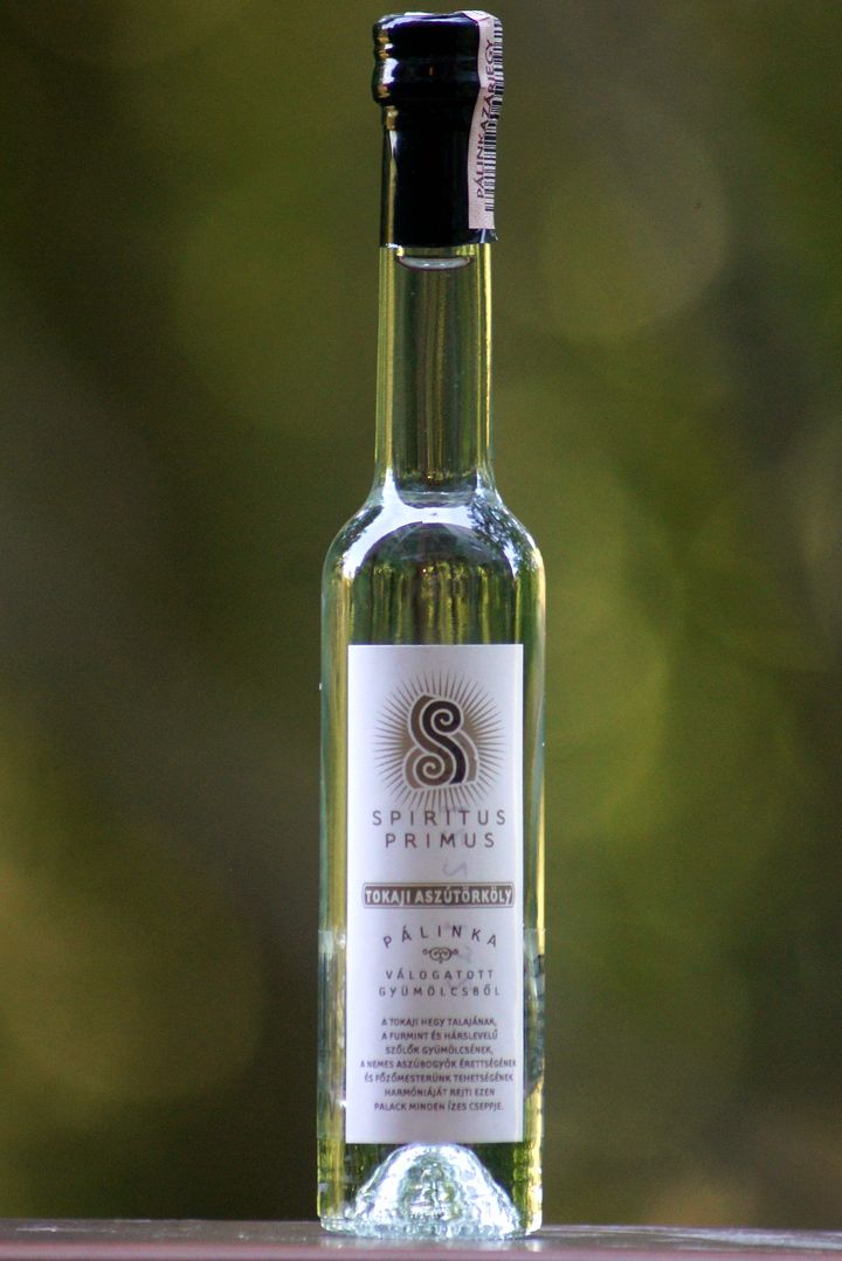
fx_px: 13147
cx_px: 421
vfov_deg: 5.5
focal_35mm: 375
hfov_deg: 3.7
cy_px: 630
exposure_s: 1/160
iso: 1600
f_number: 5.6
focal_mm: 250
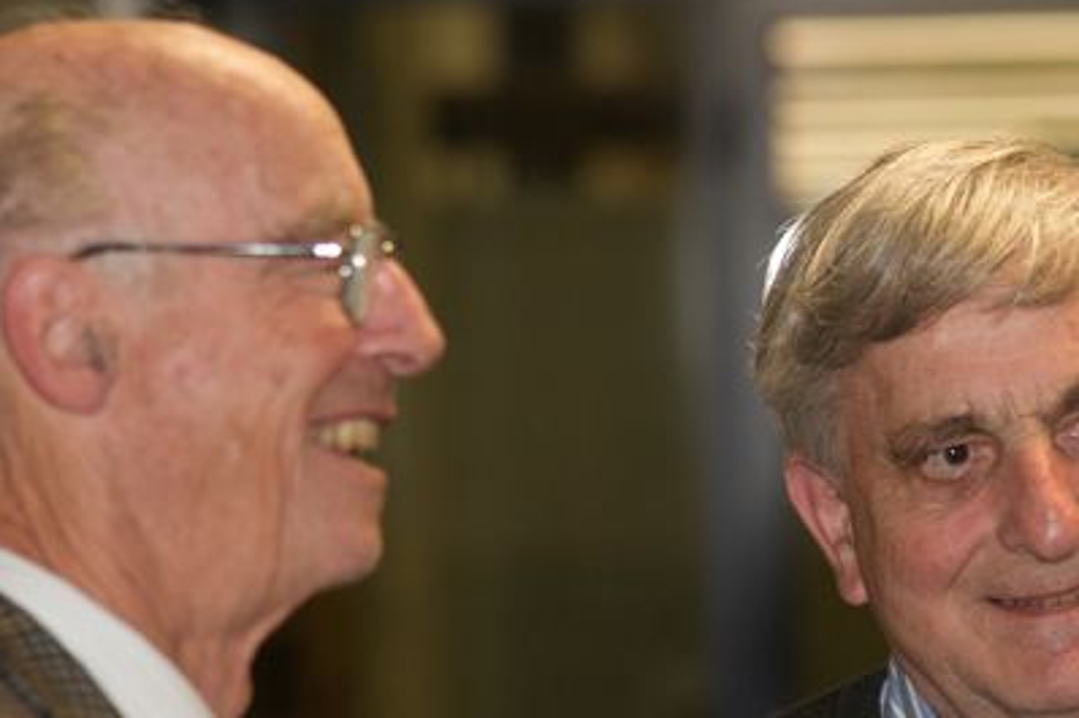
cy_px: 516
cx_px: 558
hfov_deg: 11.6
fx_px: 5303
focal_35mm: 177
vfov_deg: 7.7
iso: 800
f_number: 4
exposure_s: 1/125
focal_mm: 110
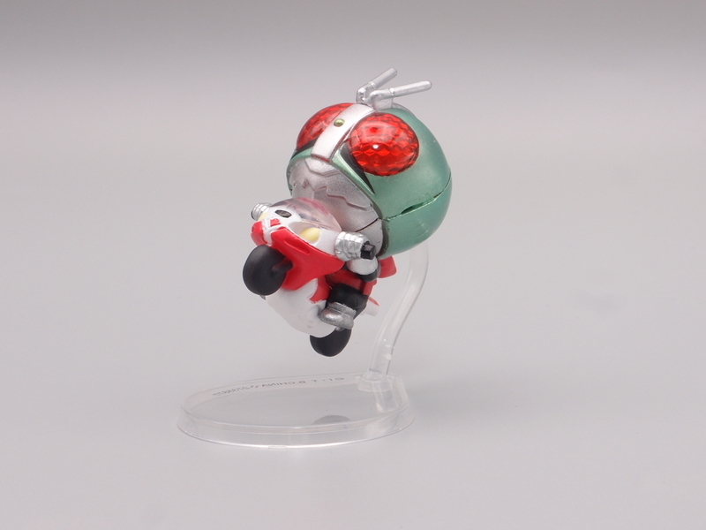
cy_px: 265
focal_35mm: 84
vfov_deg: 17.6
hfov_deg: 23.3
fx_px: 1713
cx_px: 353
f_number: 8
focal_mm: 18.15
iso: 100
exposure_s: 1/6
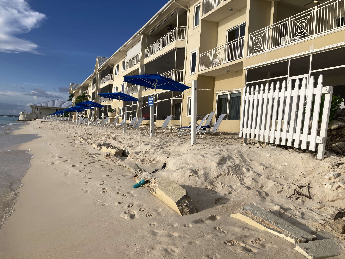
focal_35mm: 28
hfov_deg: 63.4
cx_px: 172
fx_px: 279
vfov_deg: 49.7
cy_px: 130
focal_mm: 3.99
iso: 20
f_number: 1.8
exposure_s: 1/2114
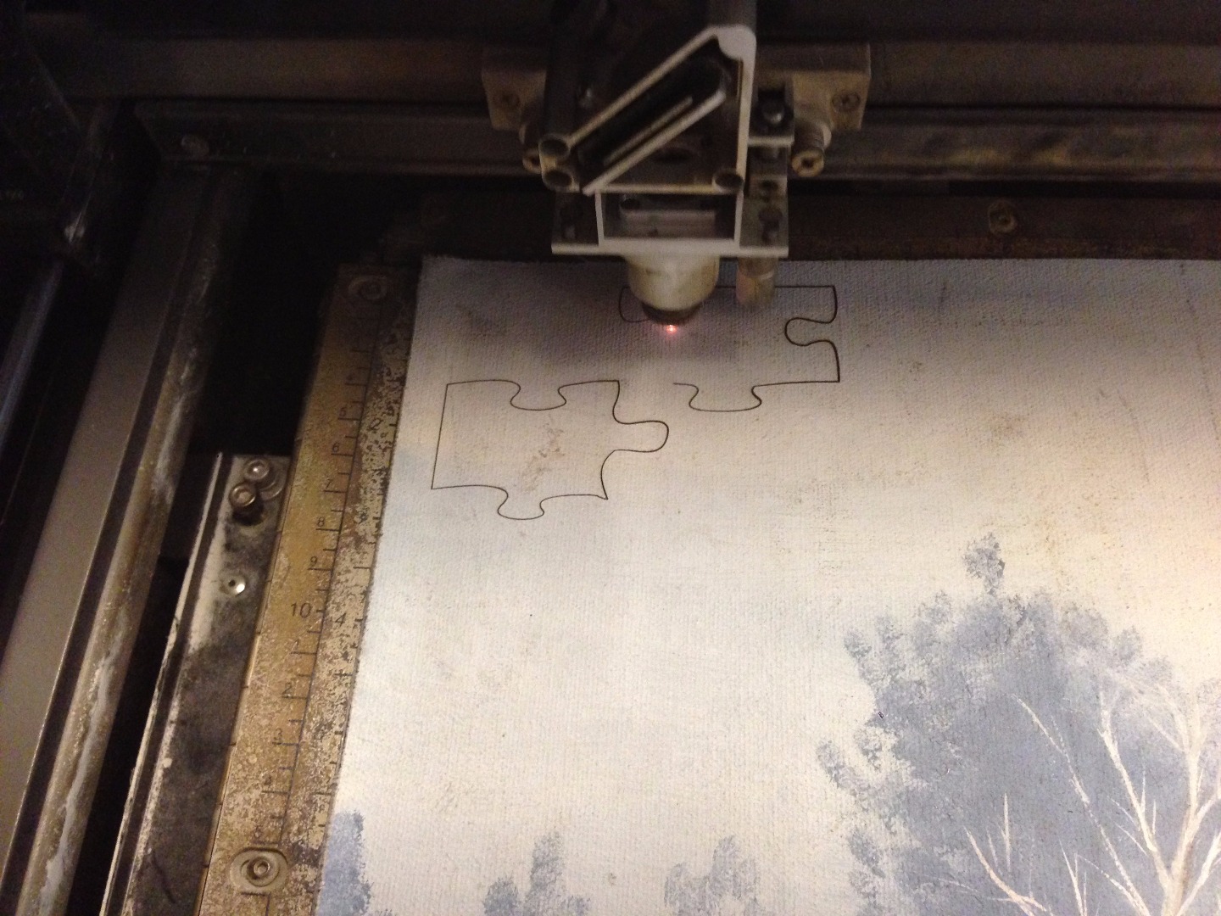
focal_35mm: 33
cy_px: 458
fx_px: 1164
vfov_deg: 42.9
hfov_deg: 55.4
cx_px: 610
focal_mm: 4.12
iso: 400
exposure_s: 1/17
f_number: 2.4
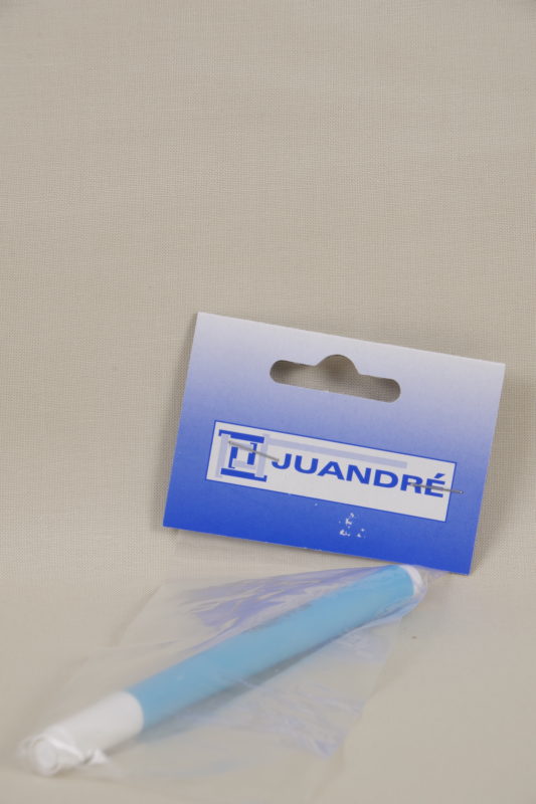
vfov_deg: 10.2
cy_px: 402
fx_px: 4513
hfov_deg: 6.8
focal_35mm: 202
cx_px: 268
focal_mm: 135
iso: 100
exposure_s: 1/160
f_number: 16
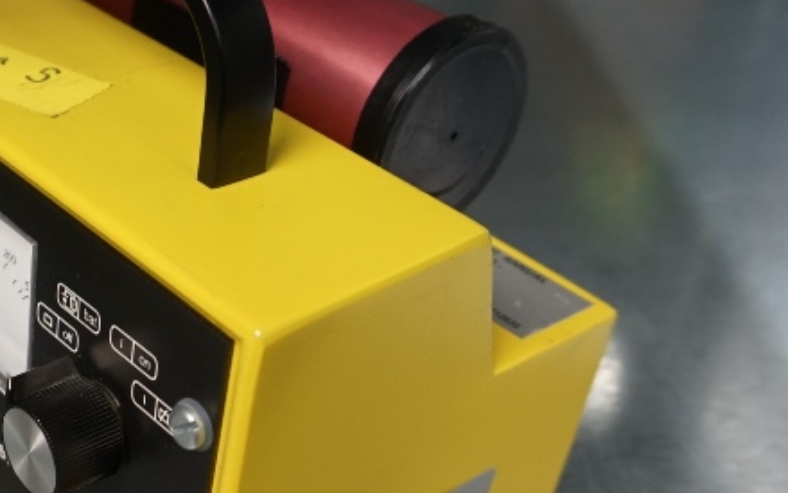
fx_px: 1225
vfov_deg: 22.7
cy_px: 322
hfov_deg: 34.7
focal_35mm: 57
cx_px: 174
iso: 500
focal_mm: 16
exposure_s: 1/60
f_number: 4
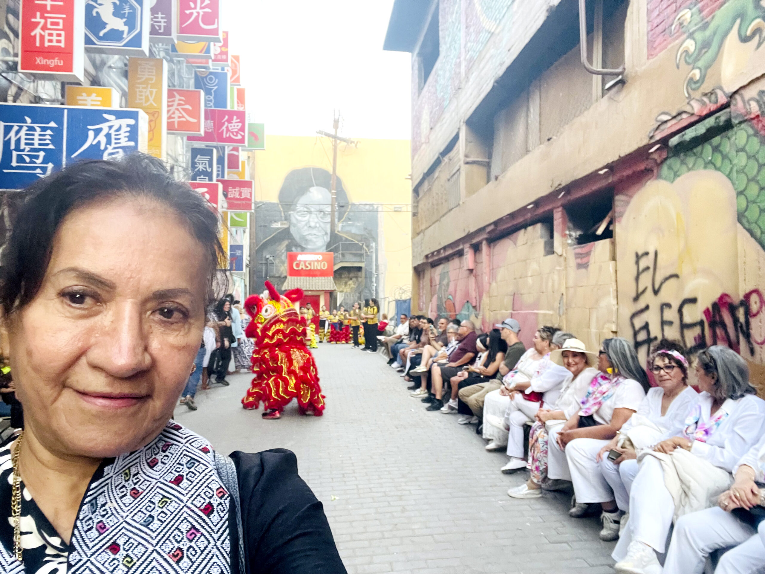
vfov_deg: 58.9
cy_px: 287
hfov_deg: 73.9
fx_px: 508
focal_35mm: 23
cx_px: 382
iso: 250
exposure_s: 1/60
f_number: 2.2
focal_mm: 2.71
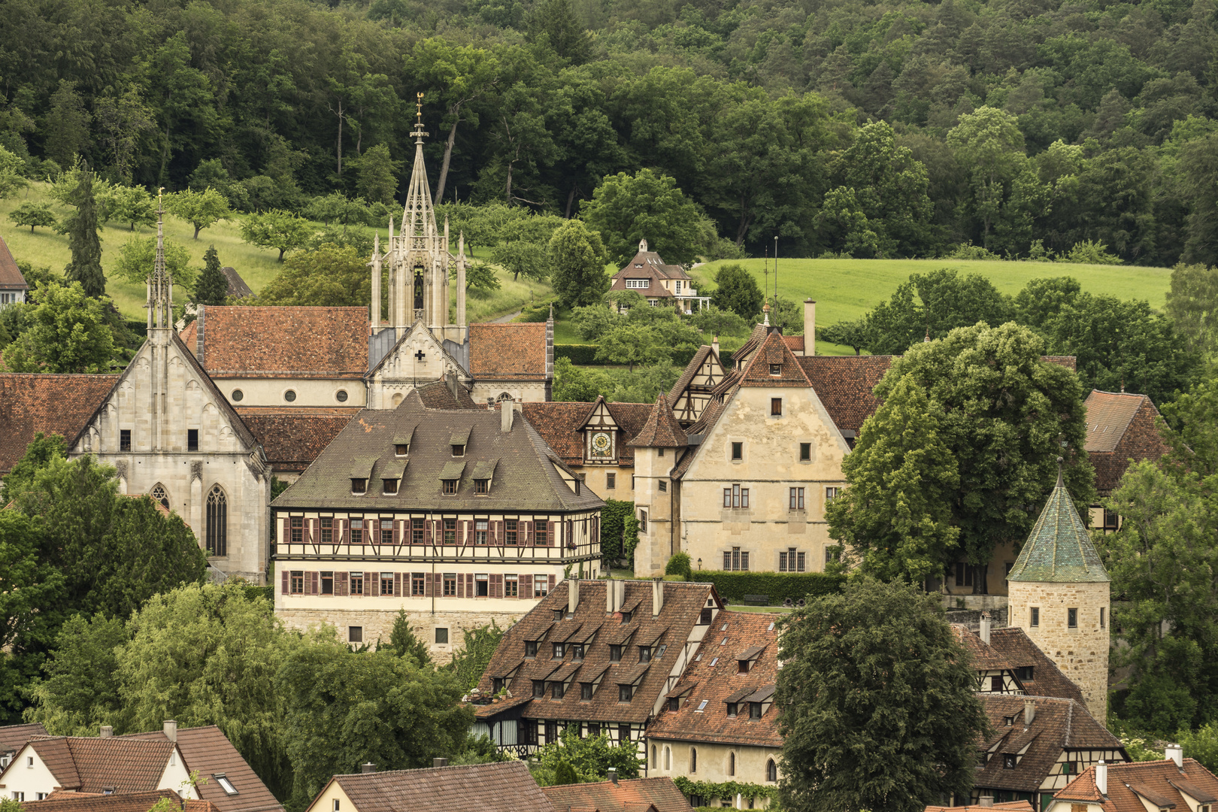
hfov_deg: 10.3
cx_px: 609
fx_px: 6766
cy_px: 406
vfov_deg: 6.9
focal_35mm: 200
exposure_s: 1/80
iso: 100
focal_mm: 200
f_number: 8
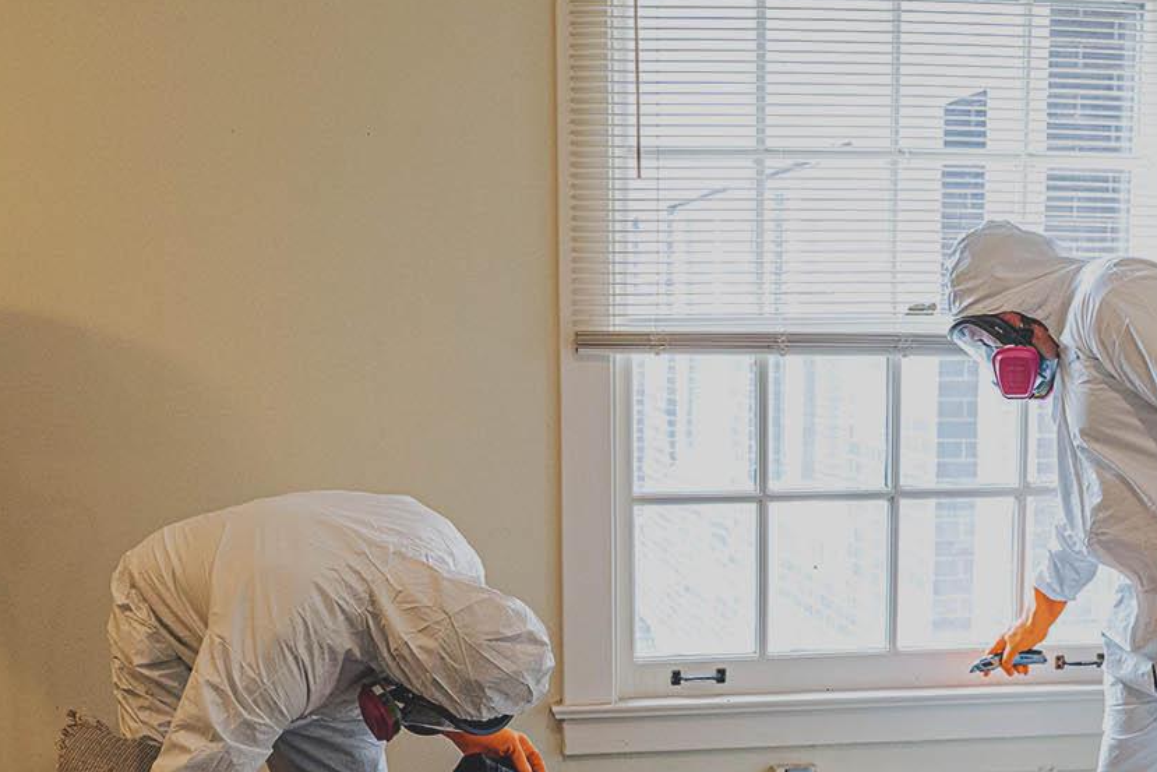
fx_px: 1800
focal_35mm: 56
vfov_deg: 23.5
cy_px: 714
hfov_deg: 35.6
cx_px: 634
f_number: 4
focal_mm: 29
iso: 1250
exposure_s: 1/160
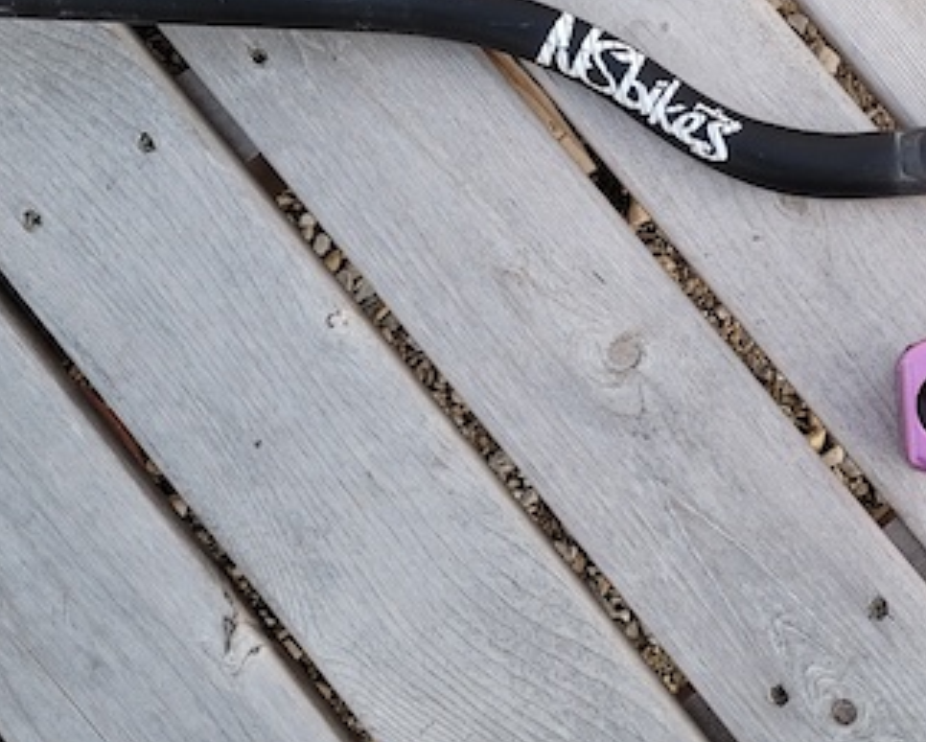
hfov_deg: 28.3
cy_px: 175
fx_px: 1728
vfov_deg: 24.0
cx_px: 906
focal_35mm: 63
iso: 250
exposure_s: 1/120
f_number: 1.8
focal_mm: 5.4
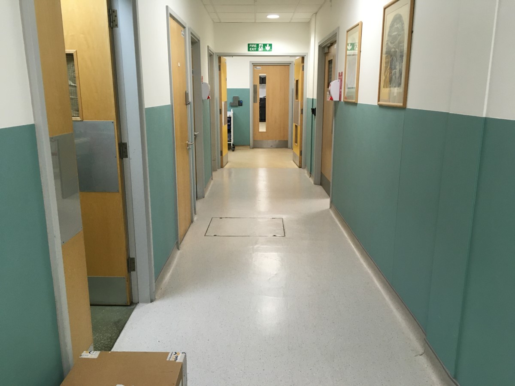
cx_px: 258
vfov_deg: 48.2
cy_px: 193
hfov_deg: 61.7
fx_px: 431
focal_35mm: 29
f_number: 2.2
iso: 64
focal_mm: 4.15
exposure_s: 1/33
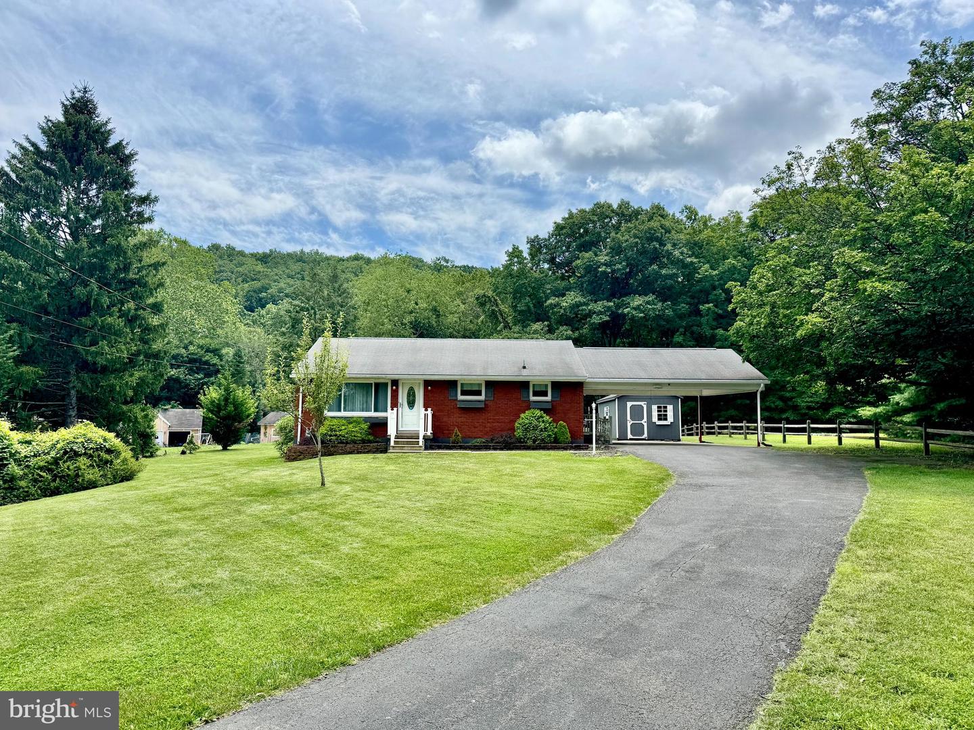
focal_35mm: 24
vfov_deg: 56.8
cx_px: 487
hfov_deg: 71.6
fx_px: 675
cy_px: 365
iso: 80
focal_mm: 6.76
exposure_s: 1/6410
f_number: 1.78
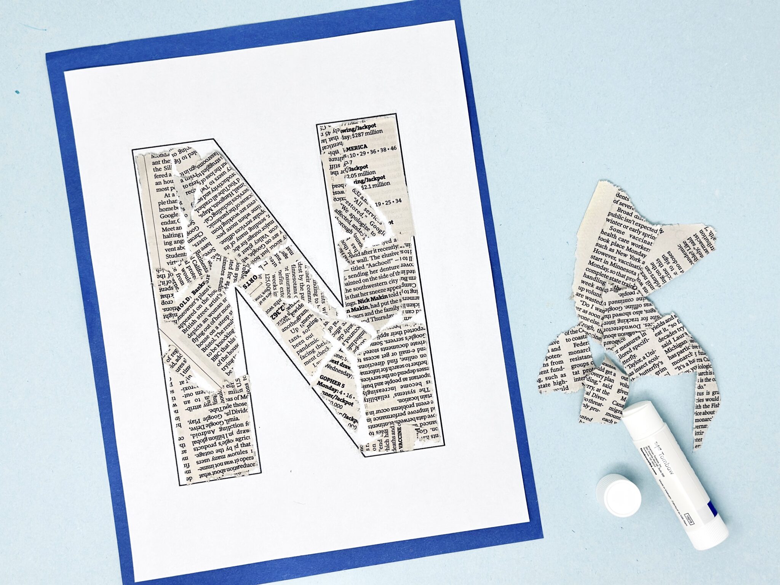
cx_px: 390
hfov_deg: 39.7
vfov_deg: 30.3
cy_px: 292
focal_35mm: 48
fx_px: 1082
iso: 80
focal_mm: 6.86
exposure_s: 1/320
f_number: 1.78
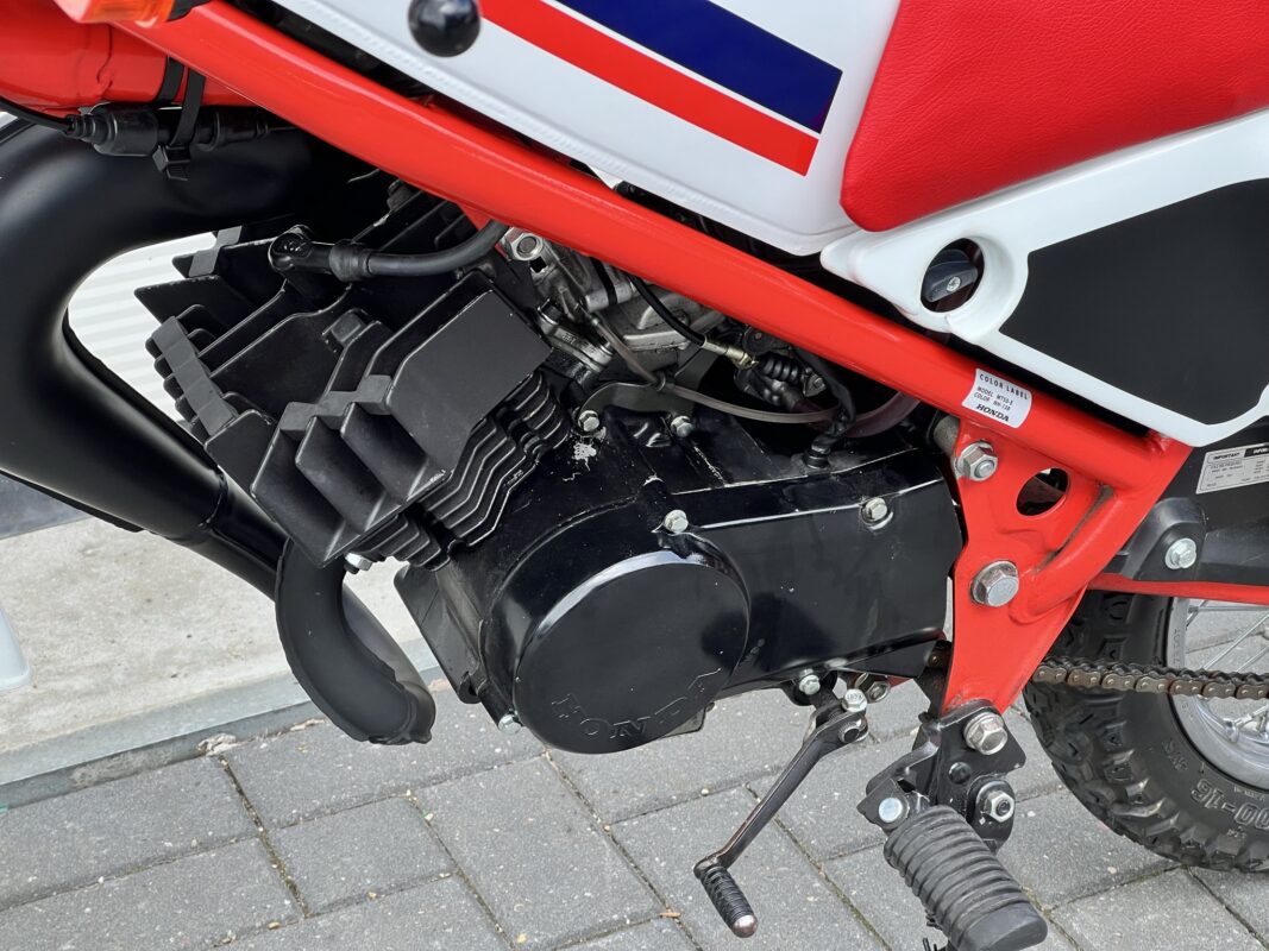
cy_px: 476
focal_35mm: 77
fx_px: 2822
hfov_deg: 25.3
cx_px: 634
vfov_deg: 19.1
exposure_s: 1/105
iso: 32
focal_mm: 9
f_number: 2.8
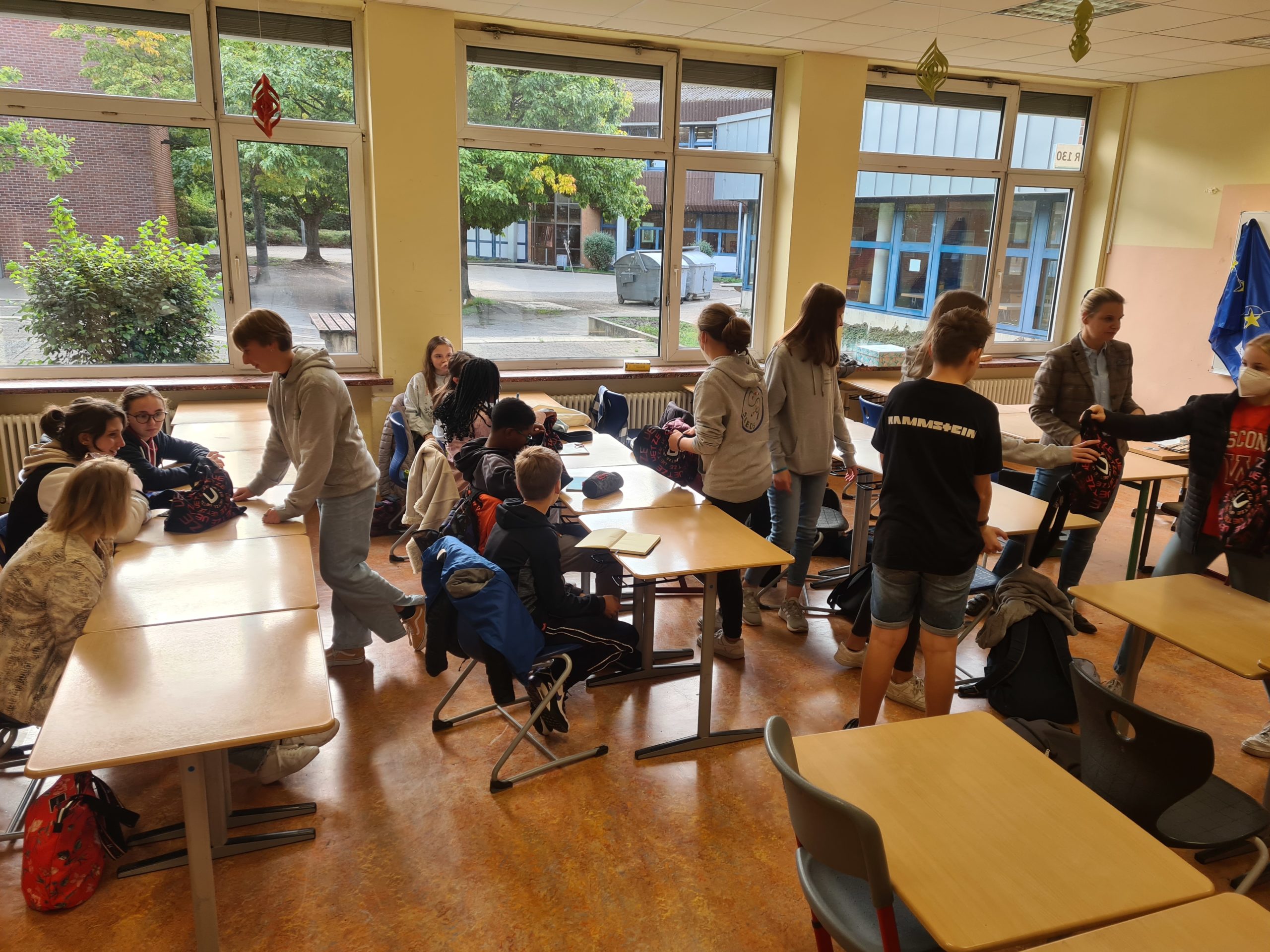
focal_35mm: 26
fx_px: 954
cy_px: 476
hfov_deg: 67.3
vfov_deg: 53.1
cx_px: 635
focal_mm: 5.4
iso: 50
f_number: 1.8
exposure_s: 1/100
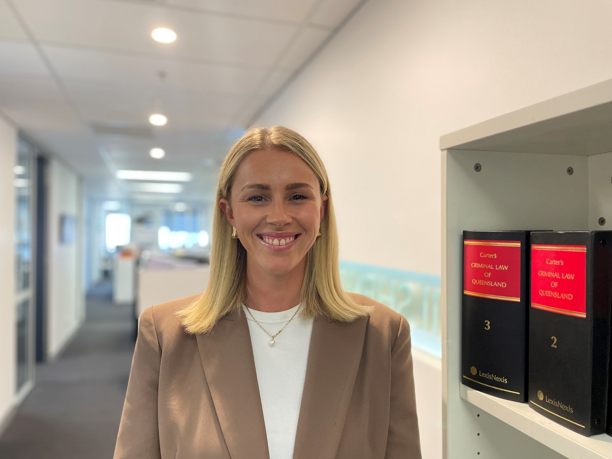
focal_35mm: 27
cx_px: 303
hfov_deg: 65.3
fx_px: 477
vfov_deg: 51.4
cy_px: 235
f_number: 1.6
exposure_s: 1/50
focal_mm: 4.2
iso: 125
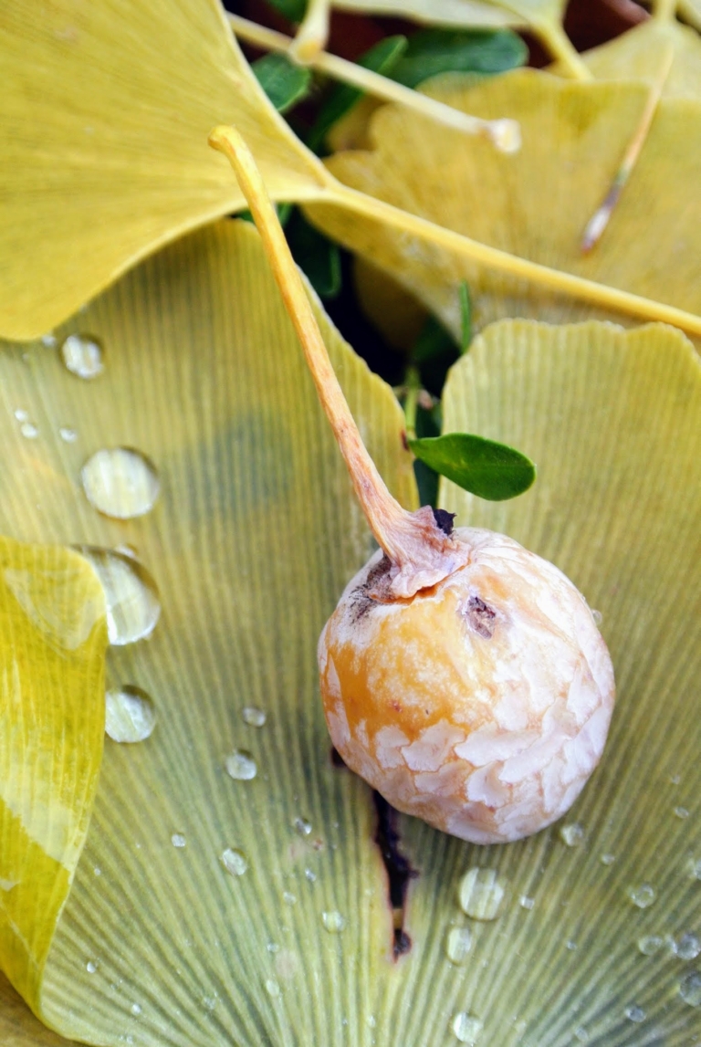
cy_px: 524
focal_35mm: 68
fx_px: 1980
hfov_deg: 20.1
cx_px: 350
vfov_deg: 29.6
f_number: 5.3
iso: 250
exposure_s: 1/125
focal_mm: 25.2
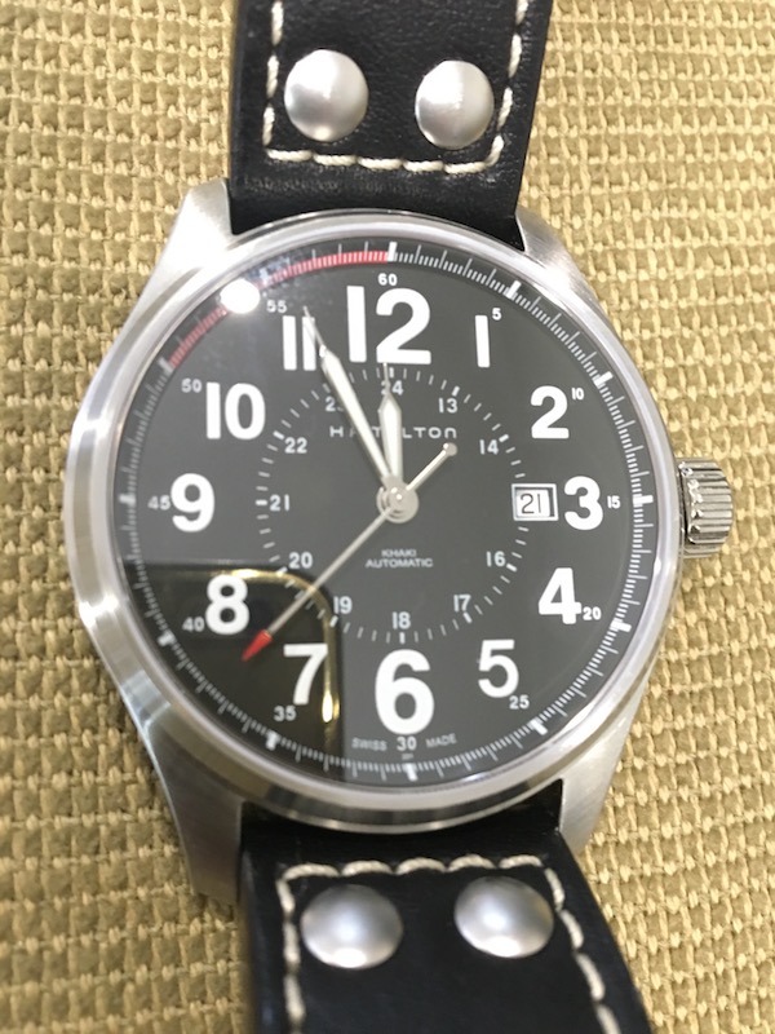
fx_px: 866
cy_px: 517
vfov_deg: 61.7
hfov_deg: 48.2
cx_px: 388
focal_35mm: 29
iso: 400
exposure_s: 1/15
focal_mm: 4.15
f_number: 2.2
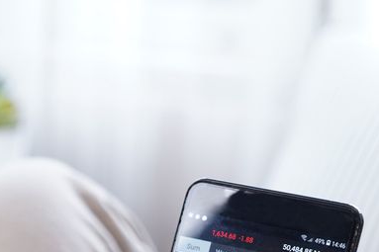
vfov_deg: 9.7
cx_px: 34
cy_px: 348
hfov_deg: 14.7
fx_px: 1452
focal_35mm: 138
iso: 320
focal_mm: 44
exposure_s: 1/80
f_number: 3.2
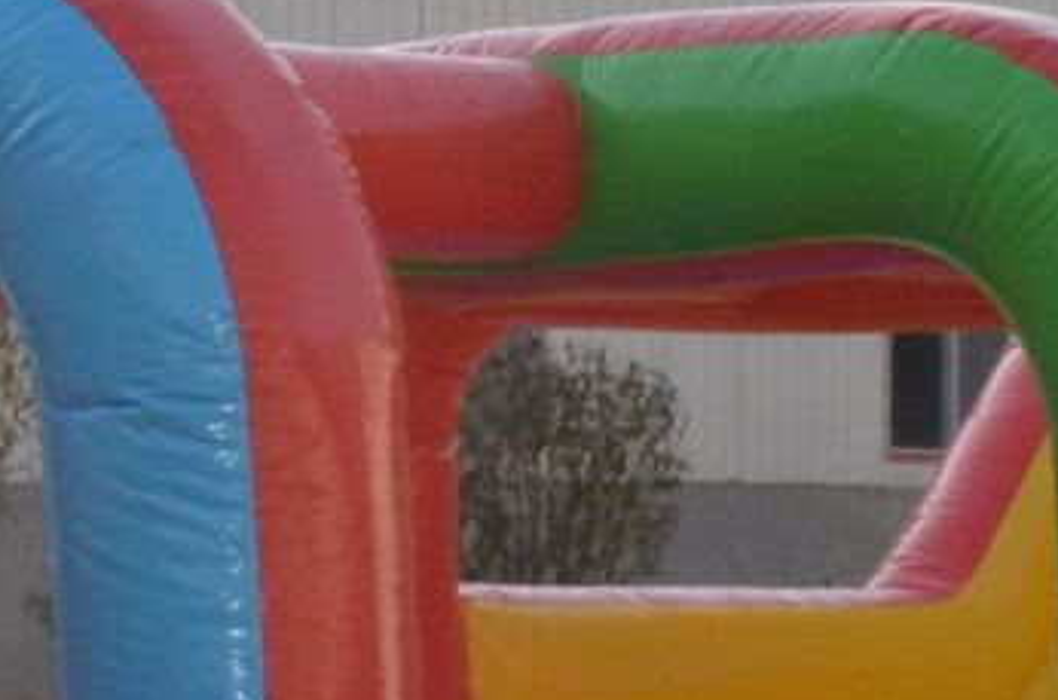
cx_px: 190
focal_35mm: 200
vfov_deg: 6.8
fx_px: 5864
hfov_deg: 10.3
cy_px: 422
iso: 560
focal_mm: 18
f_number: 16
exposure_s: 1/250
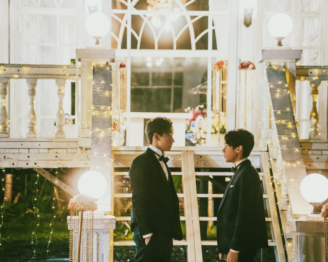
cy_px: 131
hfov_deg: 16.2
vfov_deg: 13.0
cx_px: 159
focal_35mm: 119
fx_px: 1155
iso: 4000
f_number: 4
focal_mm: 105
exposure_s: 1/60
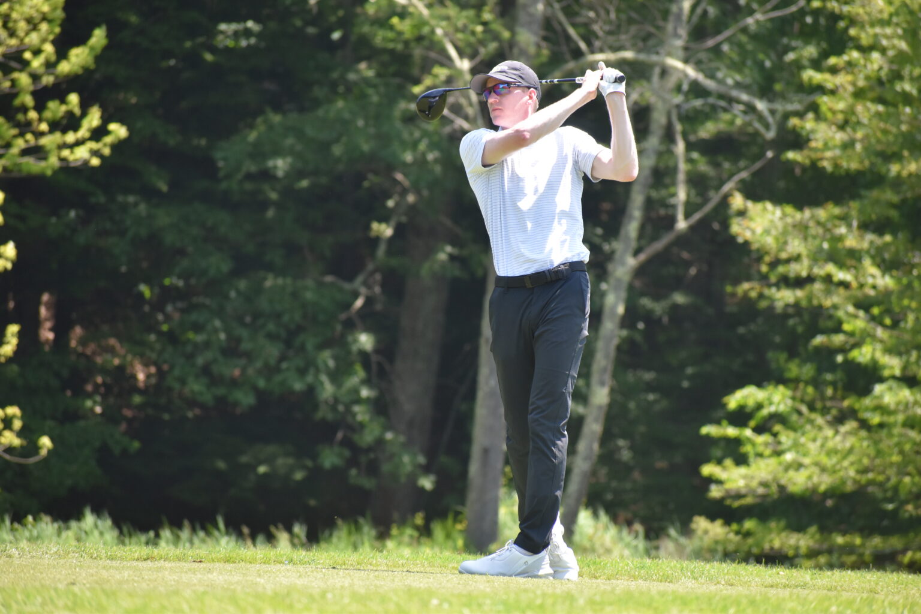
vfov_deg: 4.4
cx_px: 460
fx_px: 8058
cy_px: 307
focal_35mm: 315
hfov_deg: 6.5
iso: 720
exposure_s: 1/1000
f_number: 5.3
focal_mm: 210
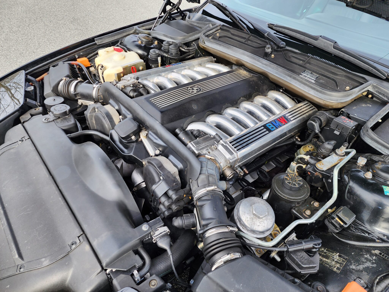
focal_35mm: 23
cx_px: 194
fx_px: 258
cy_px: 146
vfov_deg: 58.9
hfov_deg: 73.9
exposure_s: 1/180
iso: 20
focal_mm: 6.4
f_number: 1.8
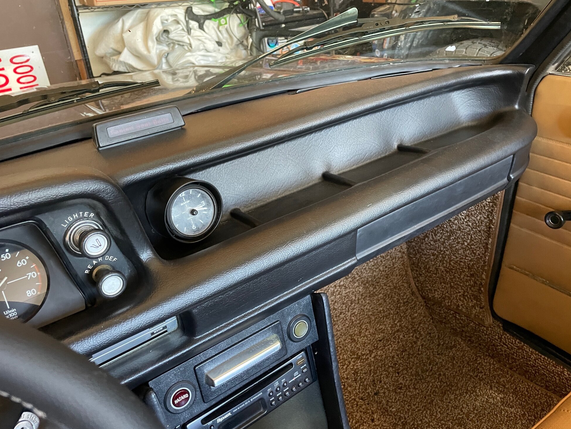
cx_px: 282
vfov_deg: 51.4
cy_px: 207
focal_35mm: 27
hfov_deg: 65.3
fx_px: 445
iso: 500
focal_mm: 4.2
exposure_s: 1/40
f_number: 1.6
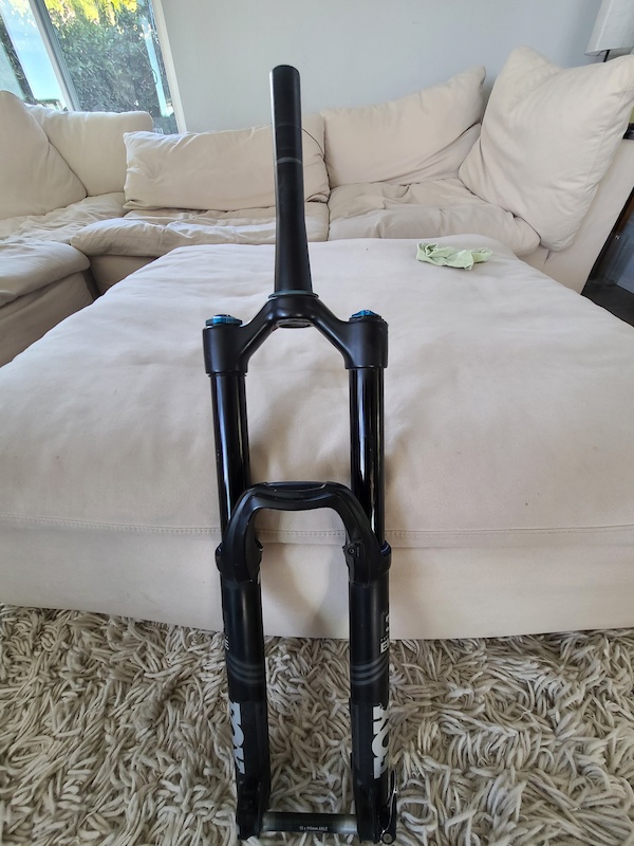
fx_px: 317
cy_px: 423
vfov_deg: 106.2
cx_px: 317
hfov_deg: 89.9
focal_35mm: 13
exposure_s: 1/59
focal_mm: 2.2
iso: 200
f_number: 2.2
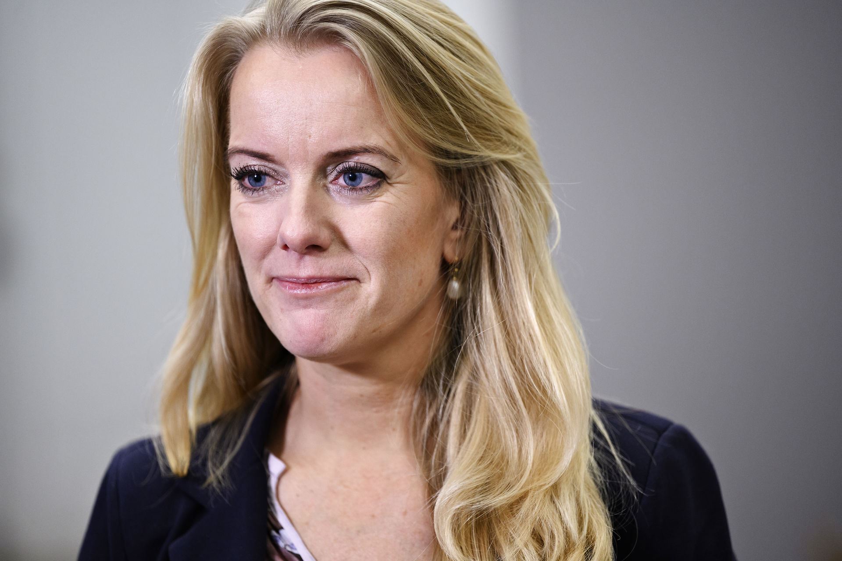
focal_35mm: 200
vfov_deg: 6.9
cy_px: 280
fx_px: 4677
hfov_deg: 10.3
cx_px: 421
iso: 800
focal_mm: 200
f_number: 2.8
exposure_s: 1/125
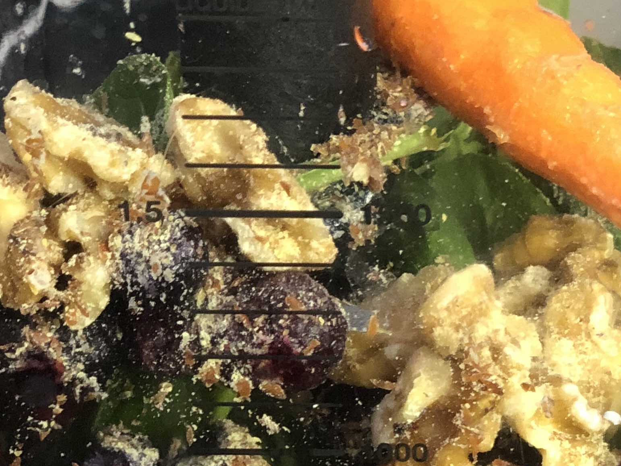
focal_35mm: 136
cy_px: 312
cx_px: 593
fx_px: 2439
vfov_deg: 10.9
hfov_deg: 14.3
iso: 160
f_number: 2.4
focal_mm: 6
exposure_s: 1/15
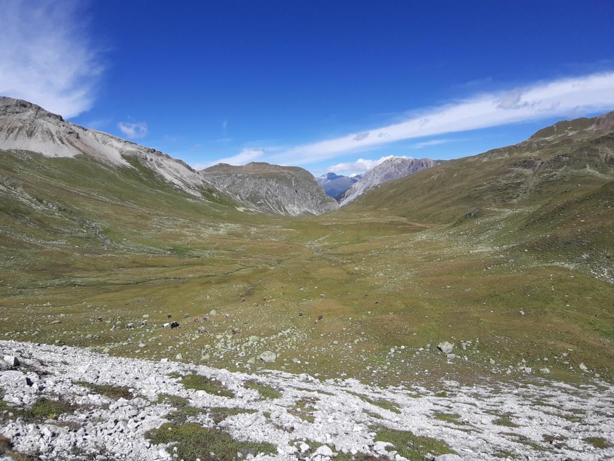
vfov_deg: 71.6
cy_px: 230
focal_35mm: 18
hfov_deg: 87.8
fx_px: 319
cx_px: 307
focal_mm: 1.87
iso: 40
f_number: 2.4
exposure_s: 1/1220
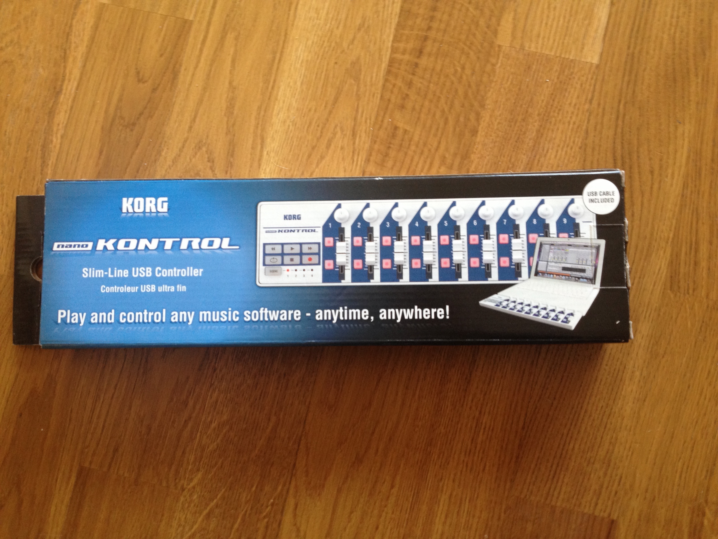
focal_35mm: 35
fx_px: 726
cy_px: 270
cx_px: 359
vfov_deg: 40.7
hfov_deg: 52.6
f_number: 2.4
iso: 100
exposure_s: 1/20
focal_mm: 4.28
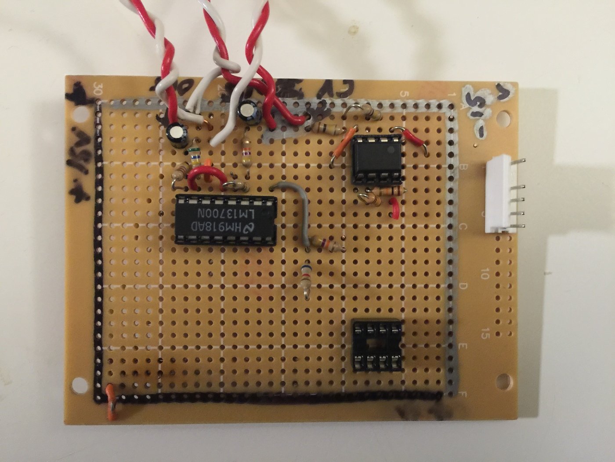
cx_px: 308
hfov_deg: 61.7
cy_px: 231
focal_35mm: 29
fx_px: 515
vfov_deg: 48.2
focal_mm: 4.15
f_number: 2.2
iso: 100
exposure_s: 1/4
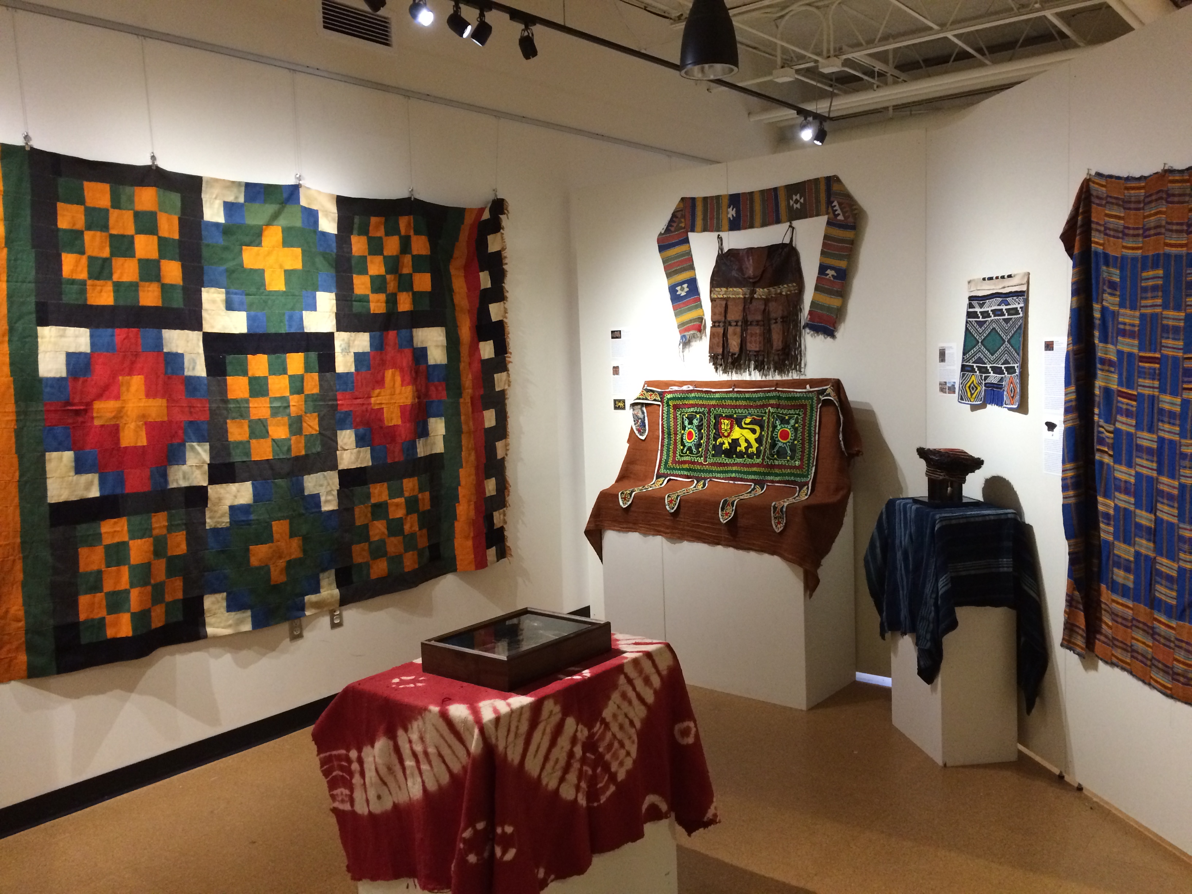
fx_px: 999
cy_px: 447
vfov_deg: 48.2
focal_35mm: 29
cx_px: 596
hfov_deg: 61.7
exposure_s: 1/30
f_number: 2.2
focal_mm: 4.15
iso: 250
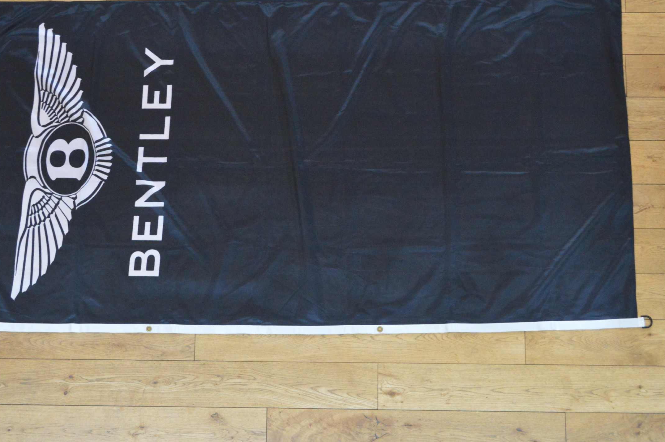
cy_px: 197
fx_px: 1255
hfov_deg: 29.6
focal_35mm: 68
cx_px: 276
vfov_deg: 20.0
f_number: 5
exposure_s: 1/50
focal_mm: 36
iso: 3200
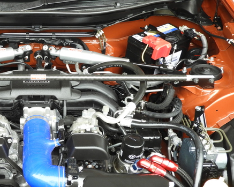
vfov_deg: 25.7
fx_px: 408
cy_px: 114
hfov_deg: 30.8
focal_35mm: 59
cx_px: 33
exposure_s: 1/30
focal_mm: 5.9
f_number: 3.6
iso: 220
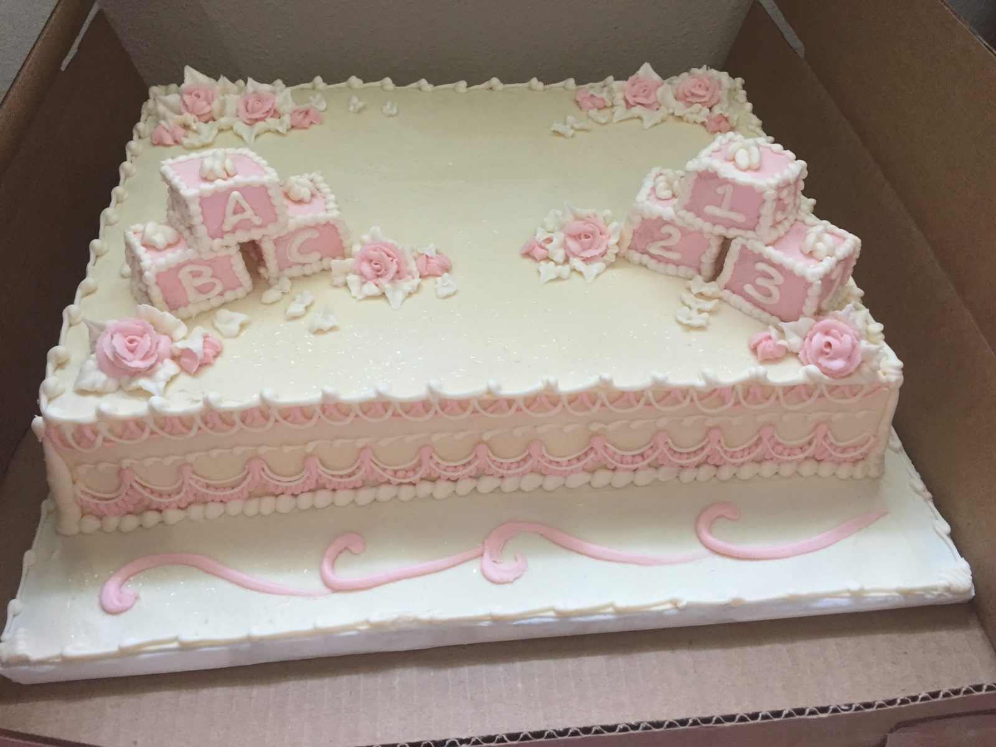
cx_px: 498
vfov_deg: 48.2
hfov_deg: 61.7
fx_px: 834
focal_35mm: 29
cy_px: 374
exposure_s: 1/30
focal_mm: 4.15
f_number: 2.2
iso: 50
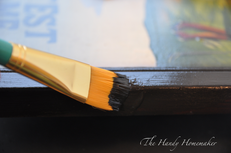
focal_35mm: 87
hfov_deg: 23.4
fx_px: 558
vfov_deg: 15.7
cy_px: 76
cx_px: 116
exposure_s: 1/20
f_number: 4
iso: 640
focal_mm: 58
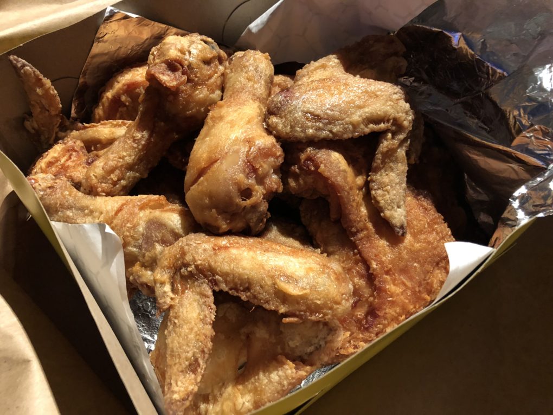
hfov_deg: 63.4
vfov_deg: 49.7
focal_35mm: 28
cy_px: 208
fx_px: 447
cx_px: 276
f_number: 1.8
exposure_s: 1/9
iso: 100
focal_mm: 3.99
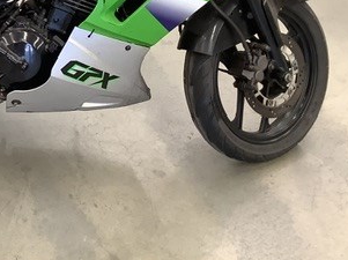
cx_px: 12
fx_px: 663
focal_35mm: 66
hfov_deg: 27.9
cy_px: -8
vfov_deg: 21.3
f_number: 2.4
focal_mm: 3.3
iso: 100
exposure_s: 1/50
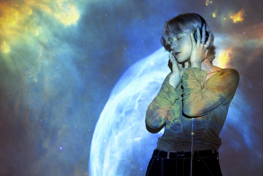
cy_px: 88
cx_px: 132
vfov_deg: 16.1
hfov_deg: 23.9
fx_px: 621
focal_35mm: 85
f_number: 2.5
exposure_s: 1/125
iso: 800
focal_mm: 85
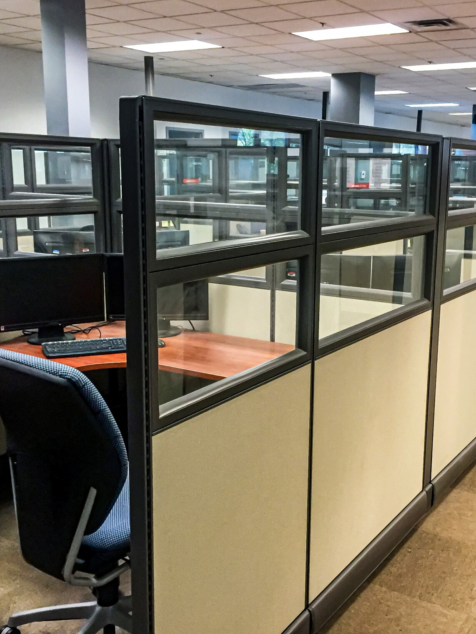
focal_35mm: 39
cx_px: 293
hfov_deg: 36.6
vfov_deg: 47.9
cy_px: 316
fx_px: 715
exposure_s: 1/30
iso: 250
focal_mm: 4.15
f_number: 2.2
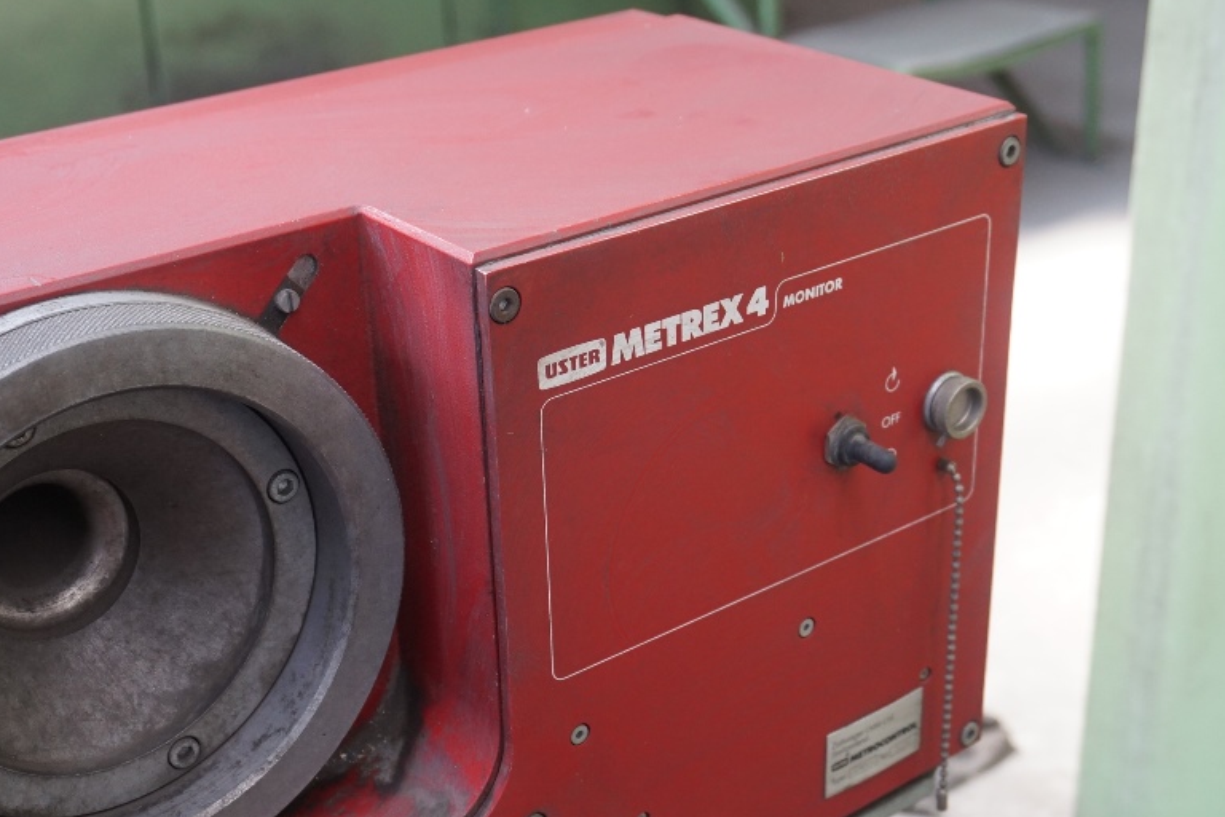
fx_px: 1769
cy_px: 454
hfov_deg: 38.2
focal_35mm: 52
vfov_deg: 26.0
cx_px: 644
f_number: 4.5
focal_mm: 26
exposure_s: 1/160
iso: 800
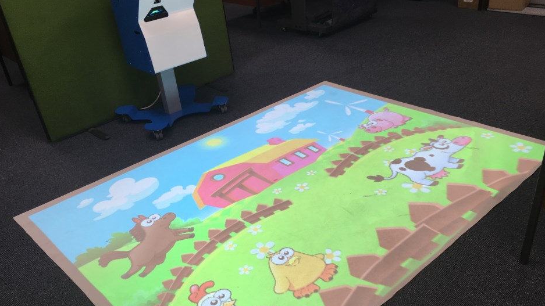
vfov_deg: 34.4
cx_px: 280
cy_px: 200
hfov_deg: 58.0
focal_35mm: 34
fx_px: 491
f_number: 2.2
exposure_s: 1/50
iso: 32
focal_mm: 4.15
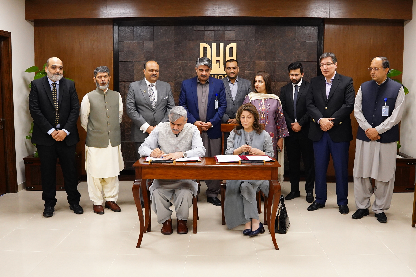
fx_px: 416
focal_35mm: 36
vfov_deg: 36.9
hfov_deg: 53.1
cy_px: 138
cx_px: 208
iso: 2500
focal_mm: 24
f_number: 3.5
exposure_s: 1/160
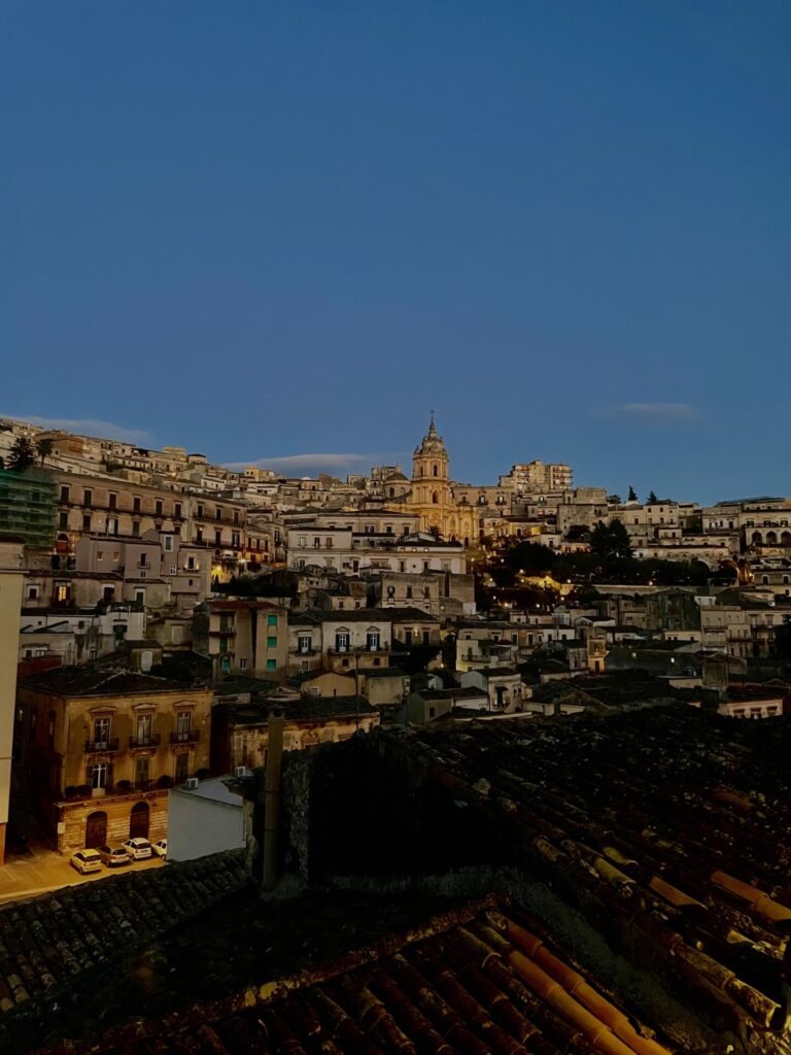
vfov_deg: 67.3
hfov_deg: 53.1
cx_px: 396
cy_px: 528
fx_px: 792
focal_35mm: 26
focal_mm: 4.2
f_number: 1.6
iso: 500
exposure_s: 1/48
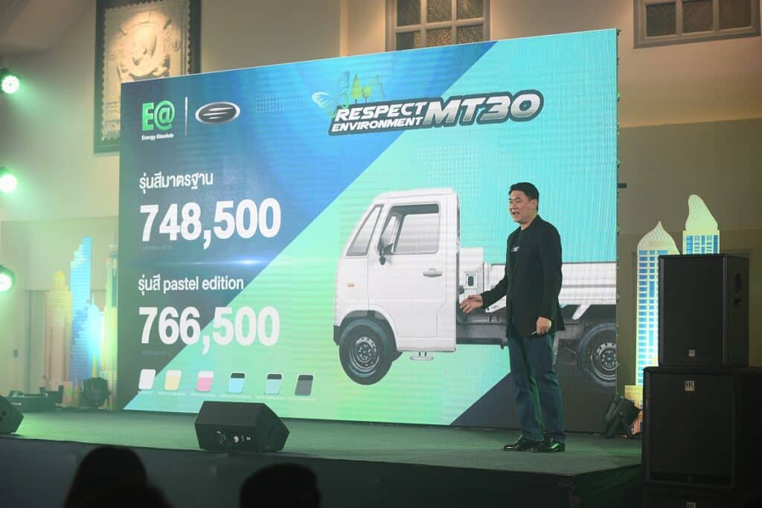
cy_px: 254
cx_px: 381
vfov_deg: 18.2
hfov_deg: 27.0
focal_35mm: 75
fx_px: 1588
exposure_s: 1/200
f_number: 3.5
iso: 800
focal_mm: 75
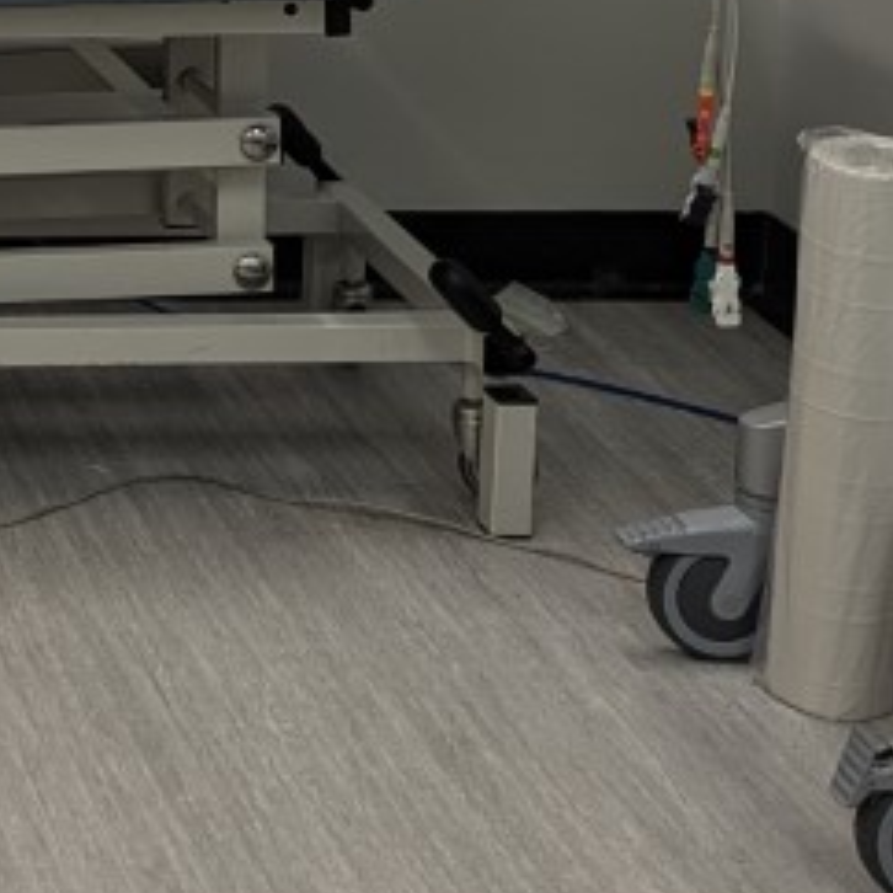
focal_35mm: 105
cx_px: -609
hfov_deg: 14.9
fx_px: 3065
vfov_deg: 15.4
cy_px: -402
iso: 54
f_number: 1.85
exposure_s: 1/38
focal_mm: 6.81
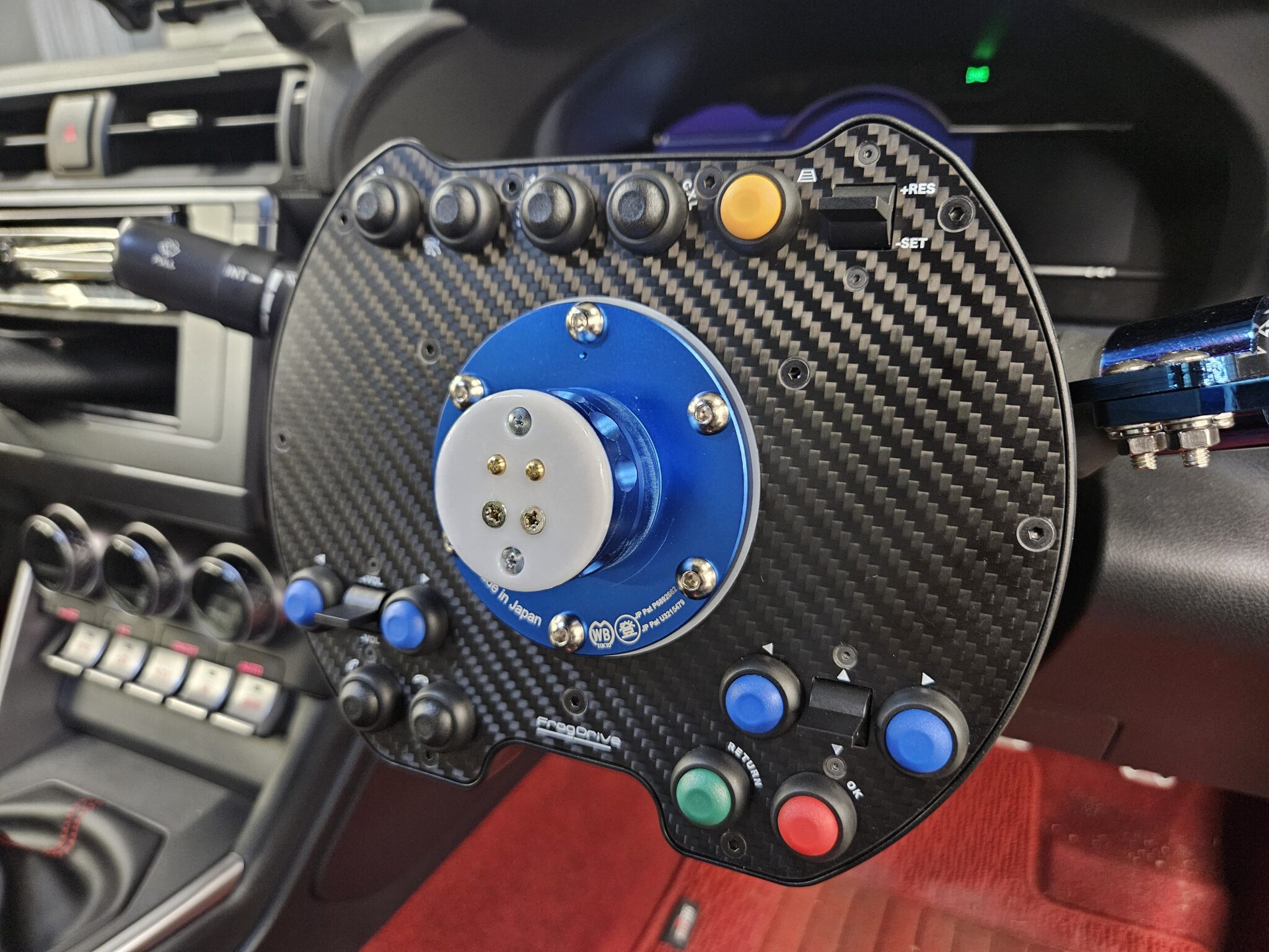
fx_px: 843
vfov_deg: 58.9
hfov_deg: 73.9
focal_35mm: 23
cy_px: 476
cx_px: 634
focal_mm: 5.4
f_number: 1.8
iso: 500
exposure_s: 1/25
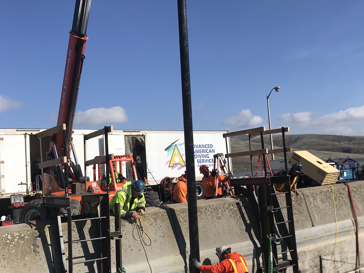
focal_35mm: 38
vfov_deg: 37.7
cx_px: 182
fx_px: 400
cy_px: 146
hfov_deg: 49.0
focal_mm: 3.99
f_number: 1.8
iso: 20
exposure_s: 1/3425
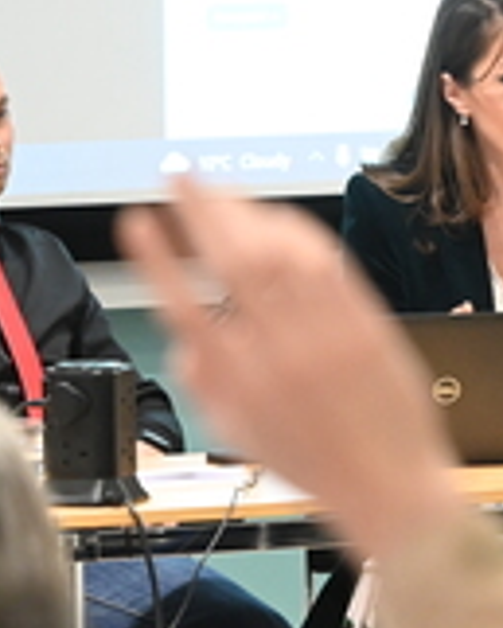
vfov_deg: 4.8
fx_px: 7548
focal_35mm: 406
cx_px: 230
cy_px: 612
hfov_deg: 3.8
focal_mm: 116
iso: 6400
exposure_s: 1/125
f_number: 6.3
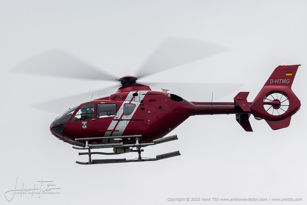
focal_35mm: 500
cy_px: 102
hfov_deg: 4.1
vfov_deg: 2.7
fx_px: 4264
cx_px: 154
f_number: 11
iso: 64
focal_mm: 500
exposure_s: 1/60
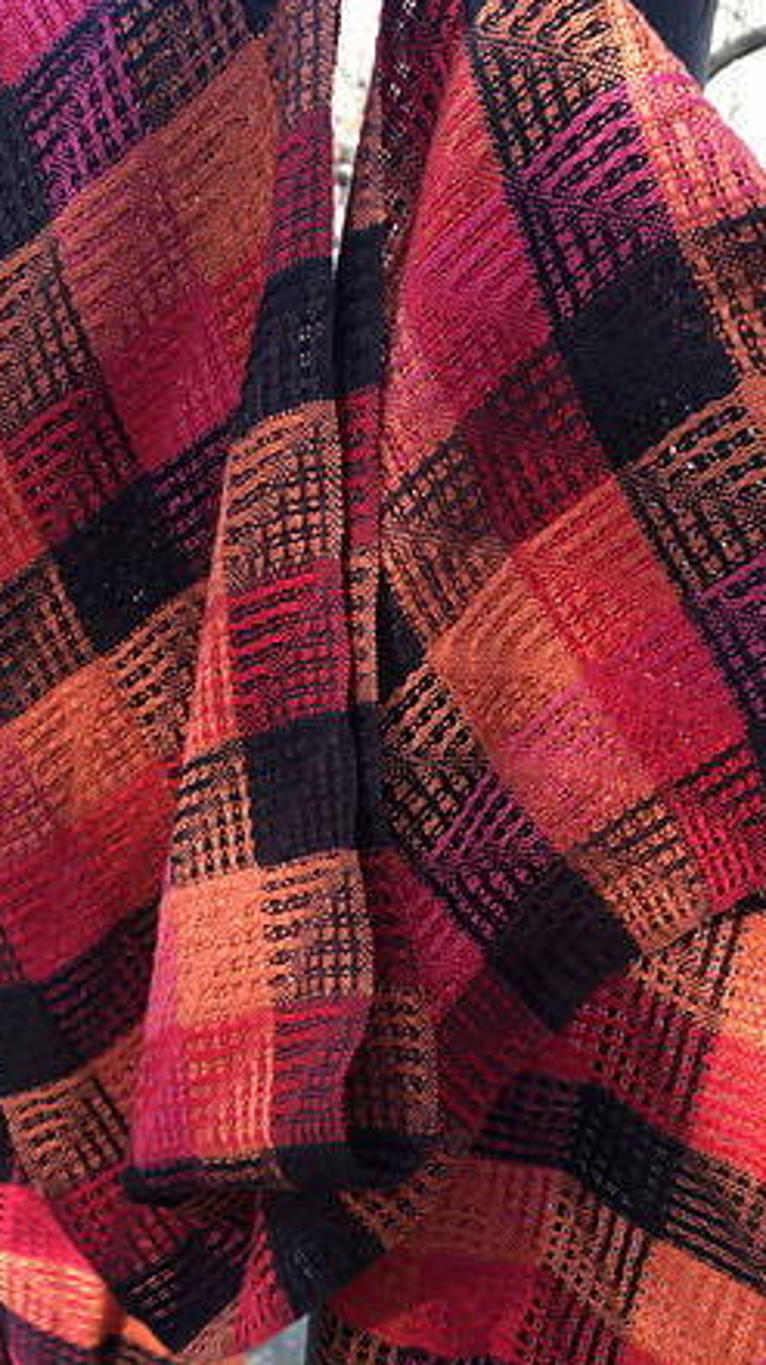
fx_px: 1664
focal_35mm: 46
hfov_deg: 25.9
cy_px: 831
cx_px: 375
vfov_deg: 44.3
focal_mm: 4.15
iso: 32
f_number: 2.2
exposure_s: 1/120
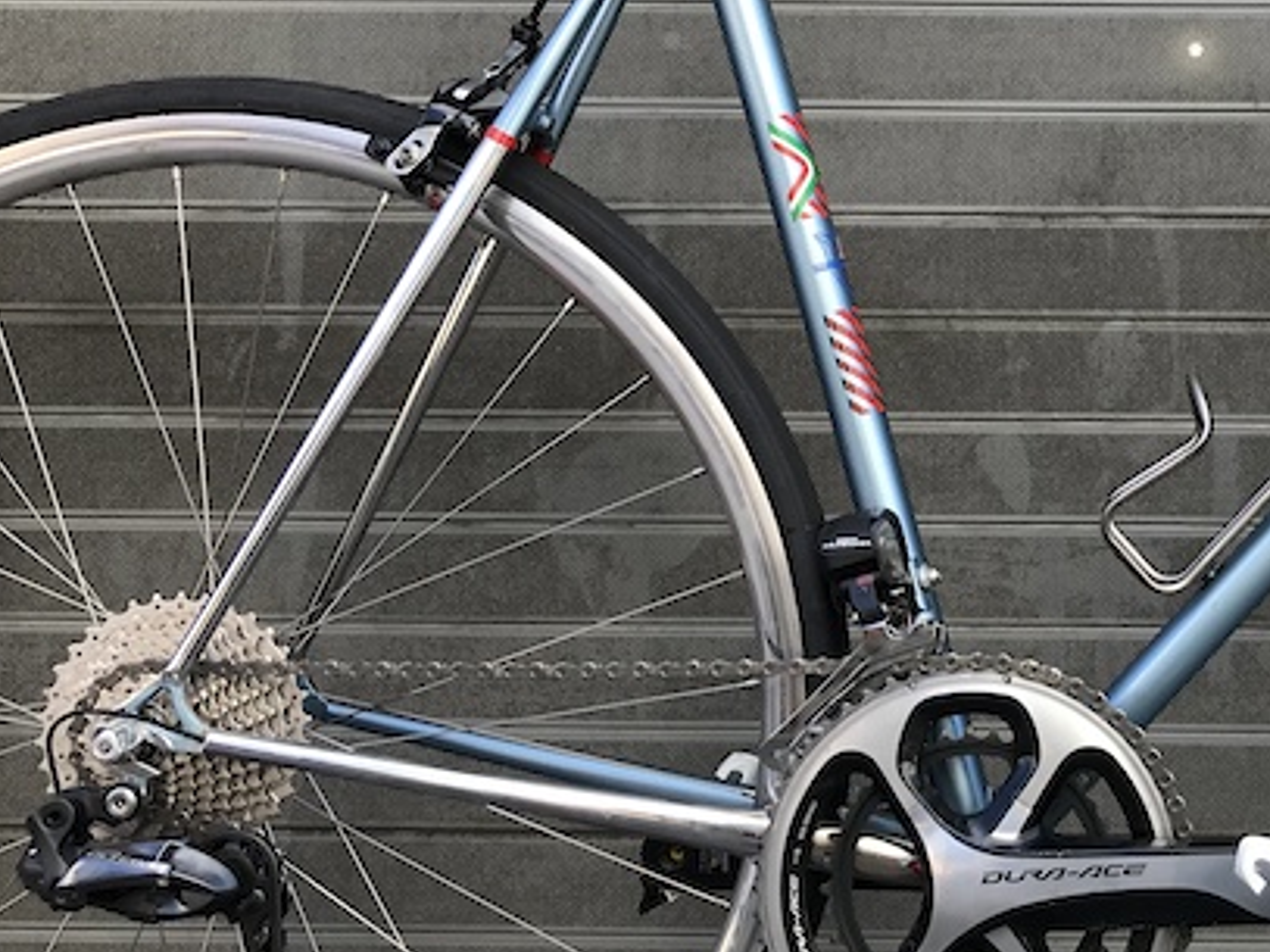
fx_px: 2017
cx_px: 1176
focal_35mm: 55
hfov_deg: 32.9
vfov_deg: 26.4
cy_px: 325
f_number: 1.8
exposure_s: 1/179
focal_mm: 3.99
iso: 20
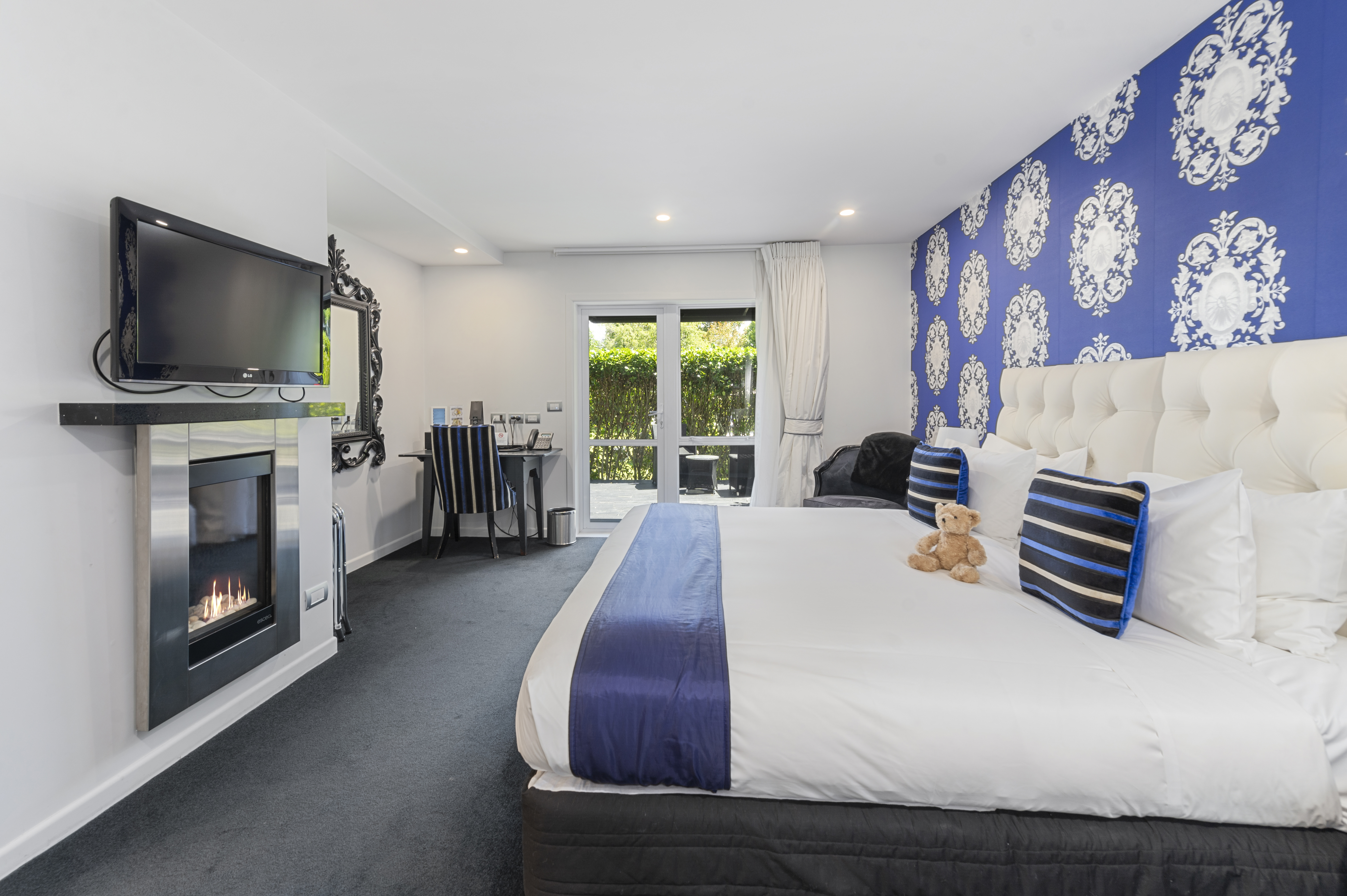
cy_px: 448
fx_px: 523
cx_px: 674
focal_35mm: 14
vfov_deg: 81.1
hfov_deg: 104.3
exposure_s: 1/2
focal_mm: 14
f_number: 7.1
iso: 100
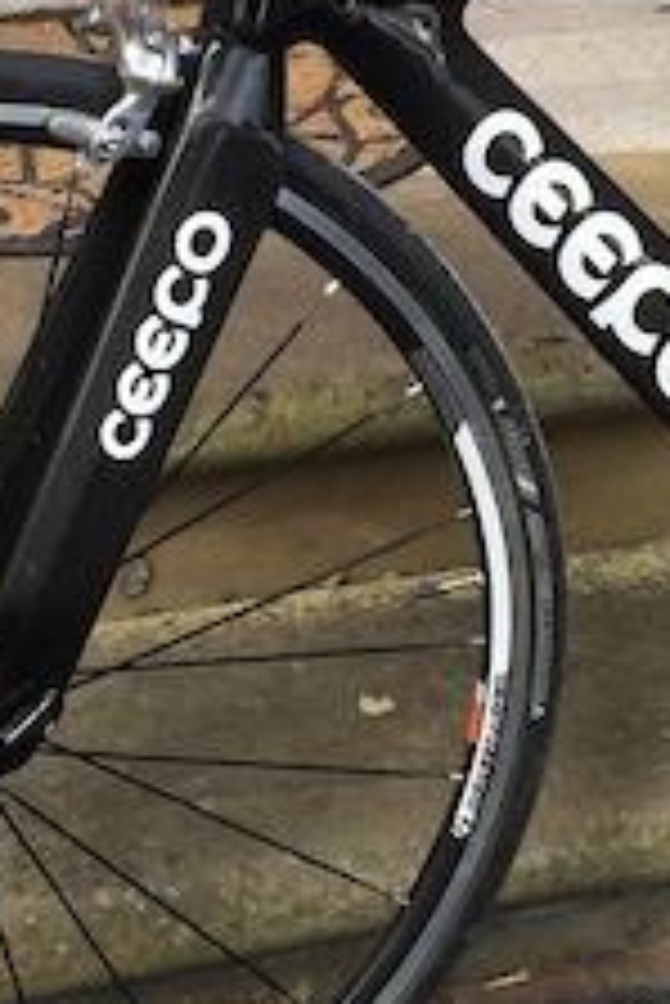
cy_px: 162
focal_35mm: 108
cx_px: 346
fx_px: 3010
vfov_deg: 18.7
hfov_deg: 12.7
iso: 32
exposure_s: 1/581
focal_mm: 4.15
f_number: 2.2
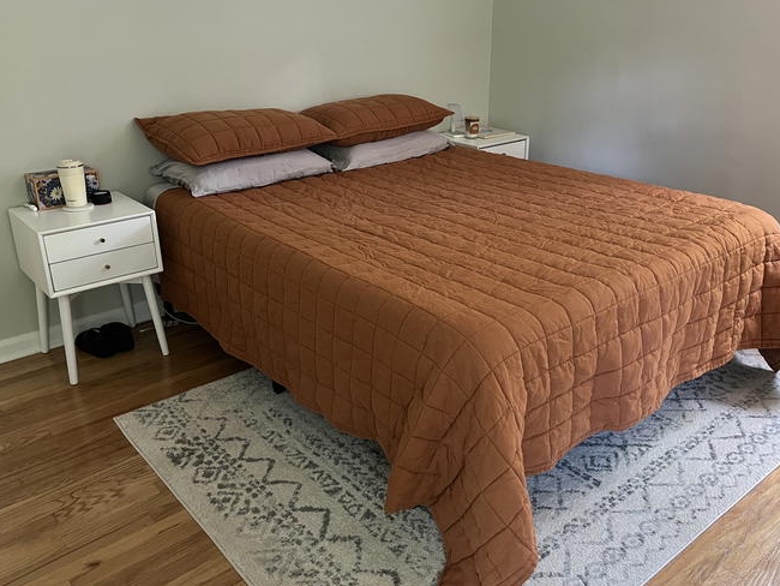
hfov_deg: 56.7
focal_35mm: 32
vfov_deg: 44.1
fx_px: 721
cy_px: 259
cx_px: 418
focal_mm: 5.1
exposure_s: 1/60
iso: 400
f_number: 1.6
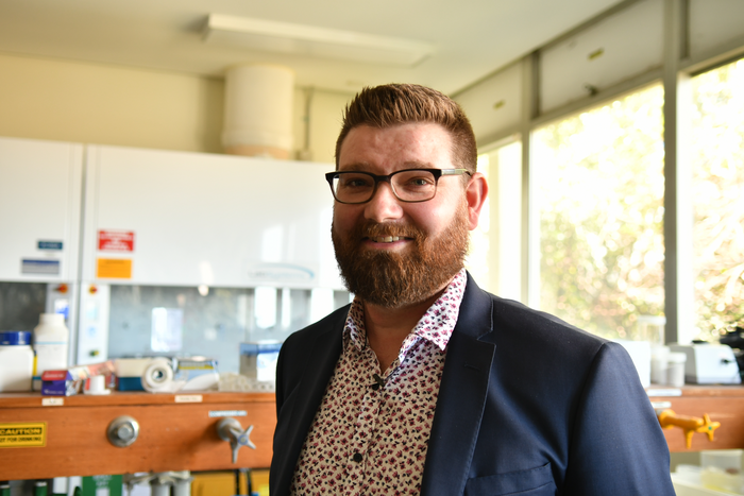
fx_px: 868
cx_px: 372
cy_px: 248
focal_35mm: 42
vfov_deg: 31.9
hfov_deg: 46.4
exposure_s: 1/40
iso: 250
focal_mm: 28
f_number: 3.2
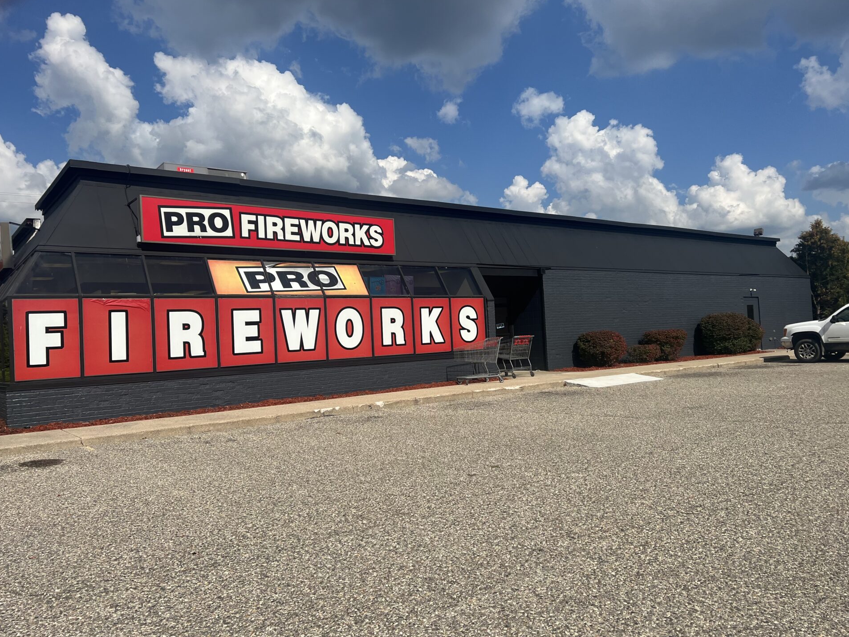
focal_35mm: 27
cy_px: 319
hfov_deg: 65.3
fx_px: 662
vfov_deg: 51.3
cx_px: 423
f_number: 1.5
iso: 50
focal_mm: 5.7
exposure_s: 1/8696
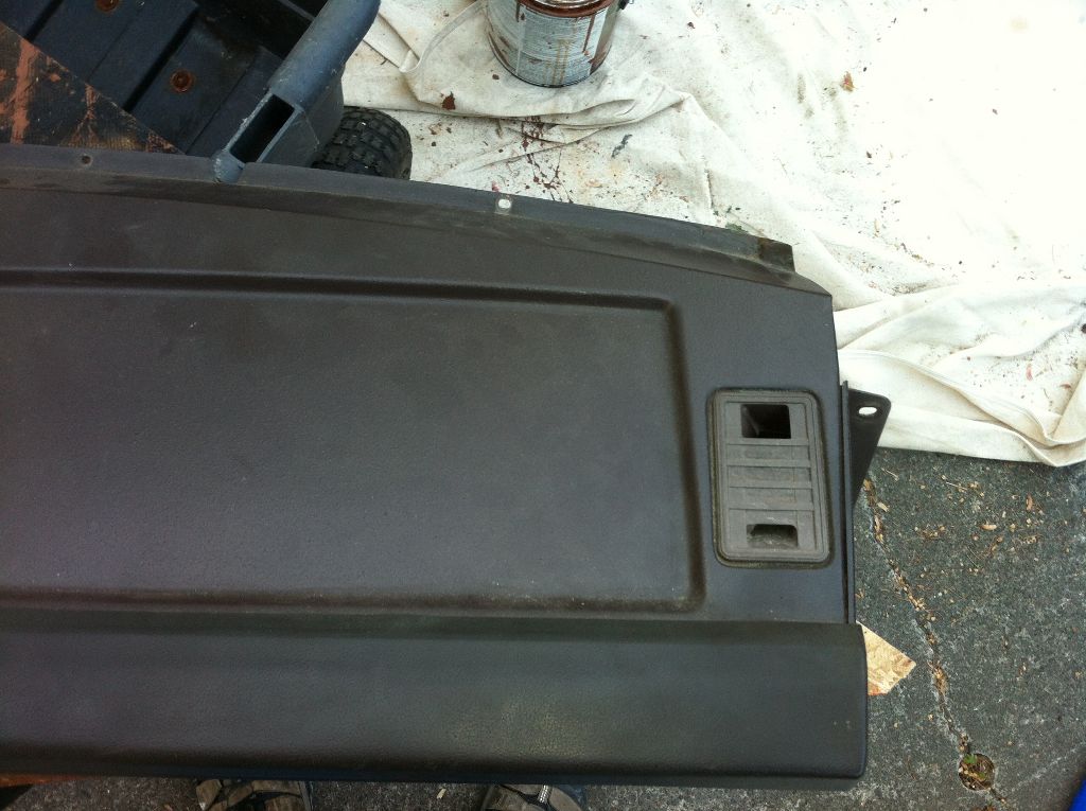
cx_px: 543
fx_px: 1097
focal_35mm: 35
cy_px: 406
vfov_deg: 40.6
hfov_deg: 52.7
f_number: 2.8
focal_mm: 3.85
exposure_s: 1/40
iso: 80
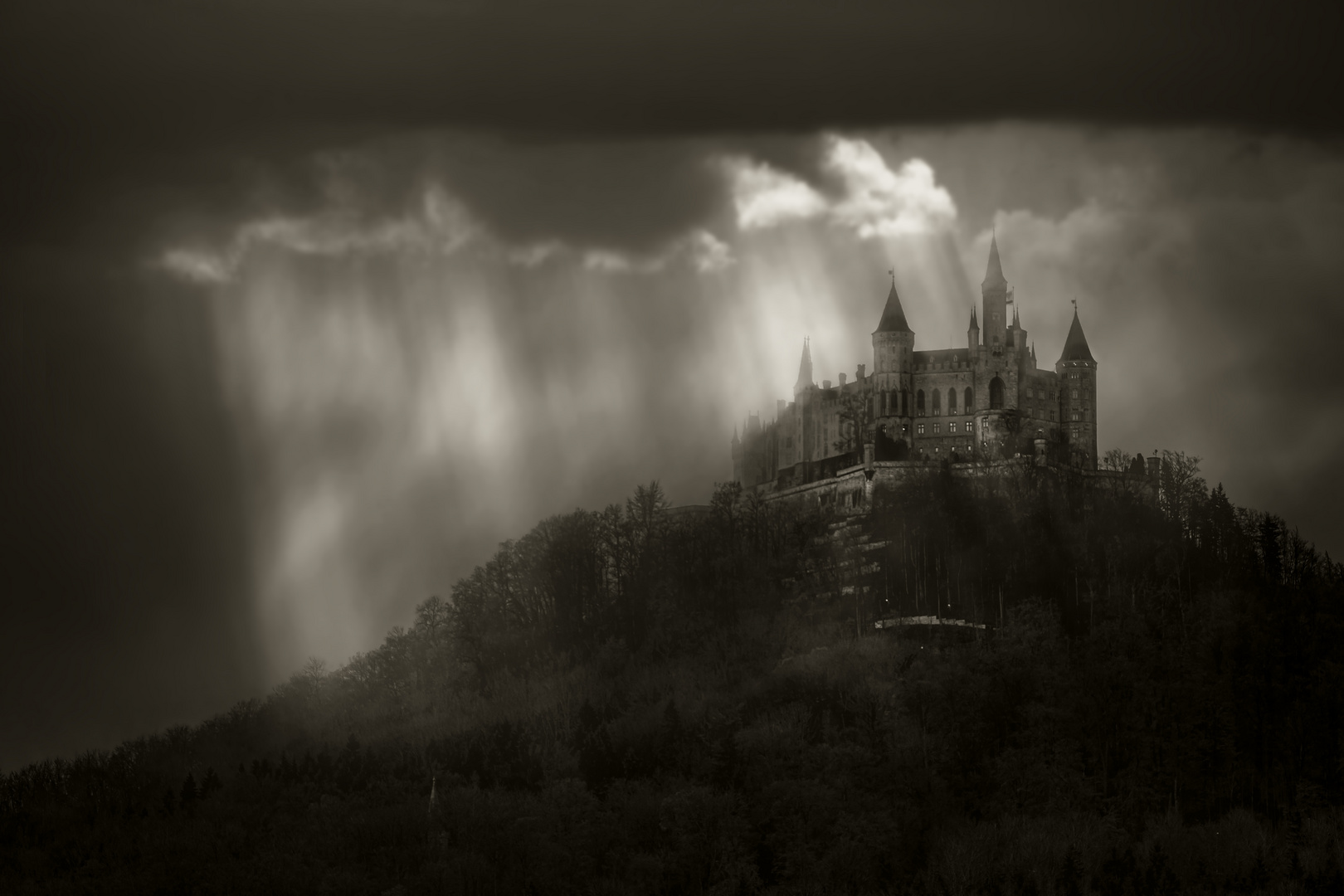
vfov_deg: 6.8
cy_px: 448
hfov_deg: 10.1
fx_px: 7578
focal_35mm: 203
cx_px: 672
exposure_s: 1/250
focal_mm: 203
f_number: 7.1
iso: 500
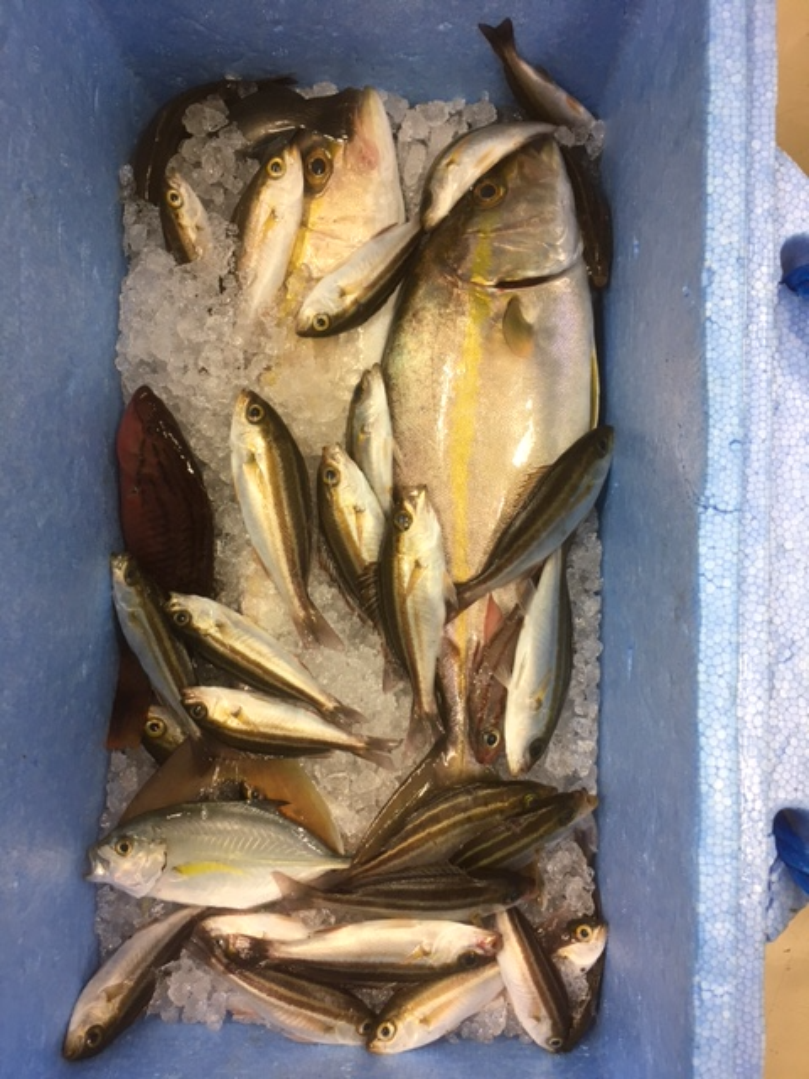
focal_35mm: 29
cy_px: 540
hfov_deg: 48.2
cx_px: 404
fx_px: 904
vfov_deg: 61.7
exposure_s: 1/30
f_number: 2.2
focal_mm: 4.15
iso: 64
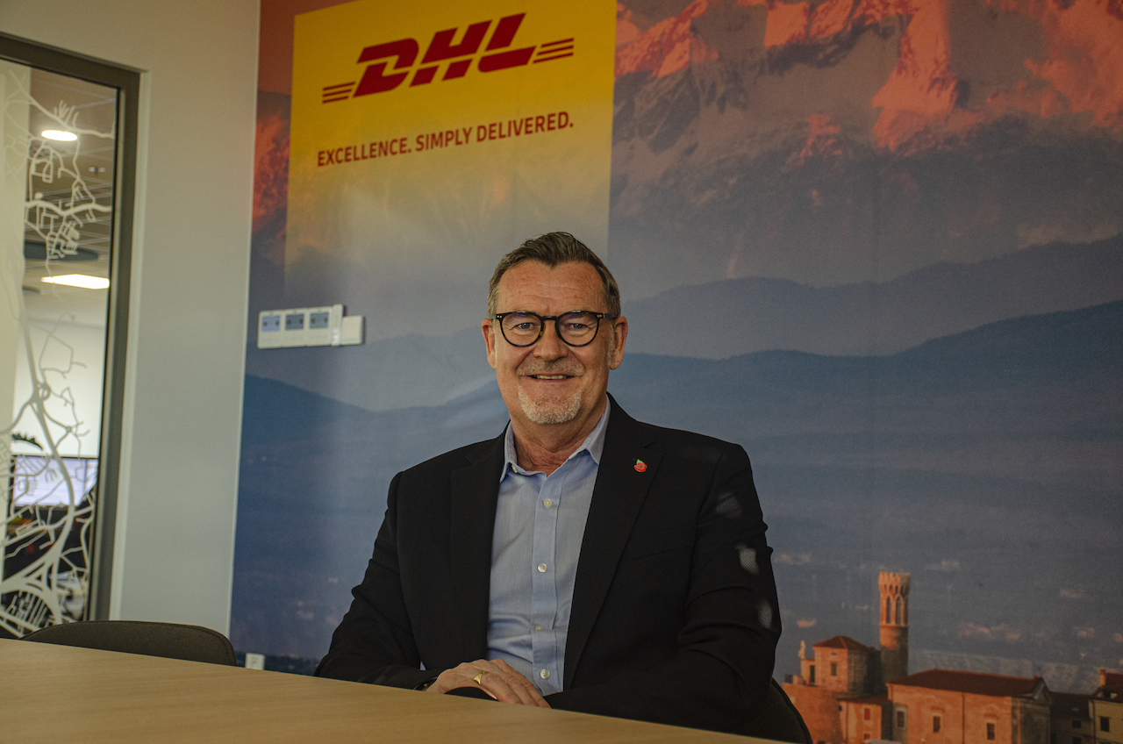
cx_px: 562
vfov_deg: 23.7
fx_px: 1775
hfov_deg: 35.1
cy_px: 372
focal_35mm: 57
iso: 800
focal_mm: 38
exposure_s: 1/50
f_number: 4.2
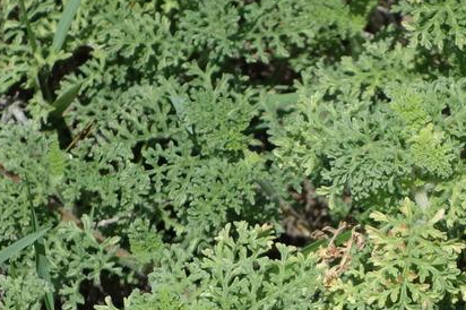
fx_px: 3143
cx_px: 392
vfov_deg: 5.6
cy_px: 363
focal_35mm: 243
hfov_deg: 8.5
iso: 125
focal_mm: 37.1
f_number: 5.6
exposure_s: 1/800
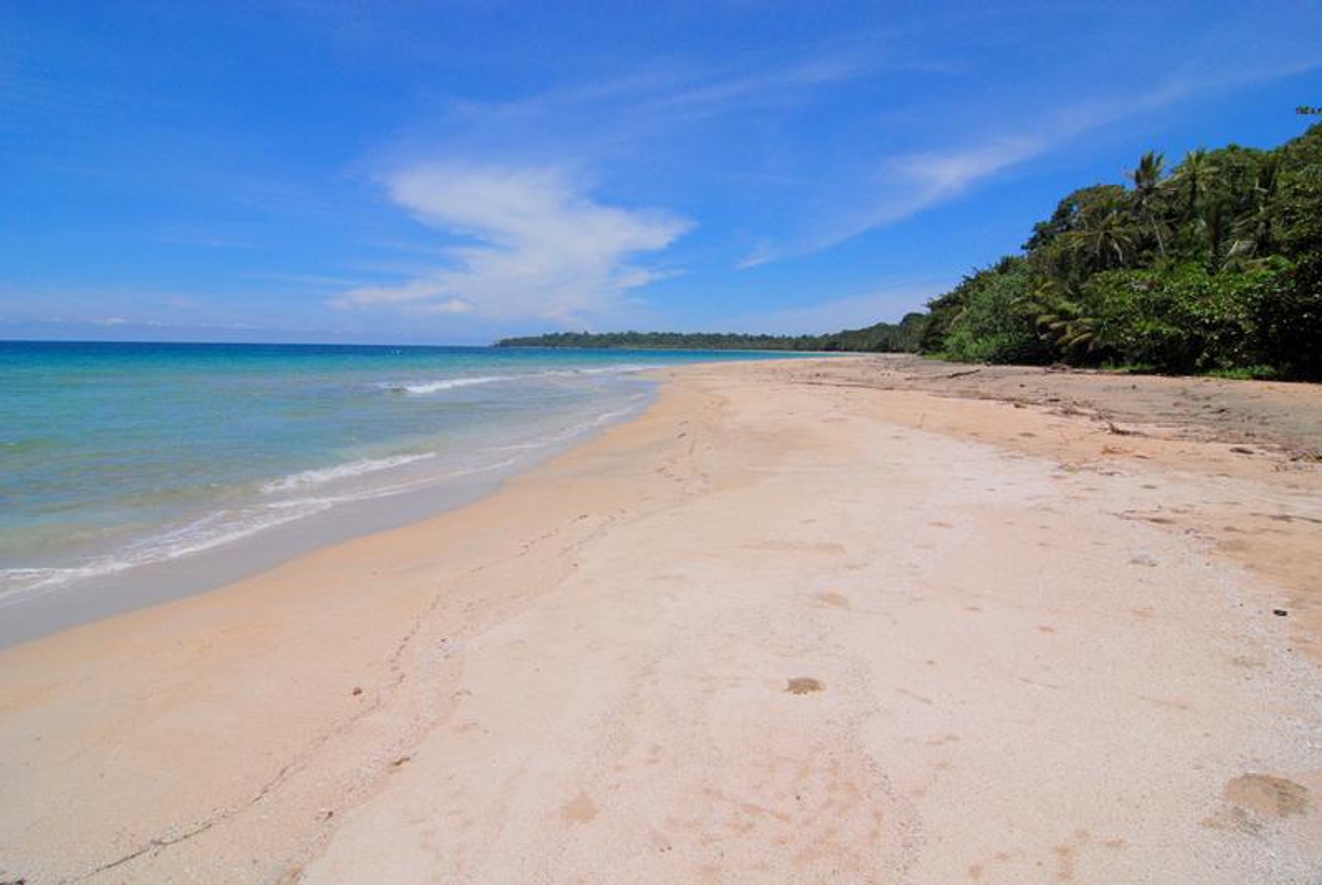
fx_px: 662
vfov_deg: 67.6
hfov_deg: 89.9
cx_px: 661
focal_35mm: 18
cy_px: 442
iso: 400
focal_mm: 12
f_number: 13
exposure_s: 1/1000
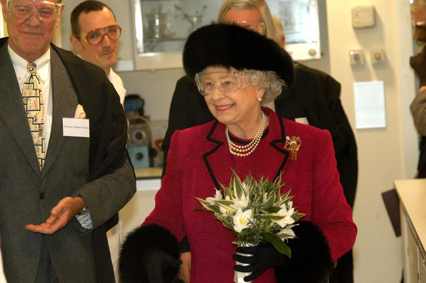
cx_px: 213
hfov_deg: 13.1
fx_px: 1862
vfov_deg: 8.7
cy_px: 142
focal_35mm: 158
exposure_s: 1/100
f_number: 5
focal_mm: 105
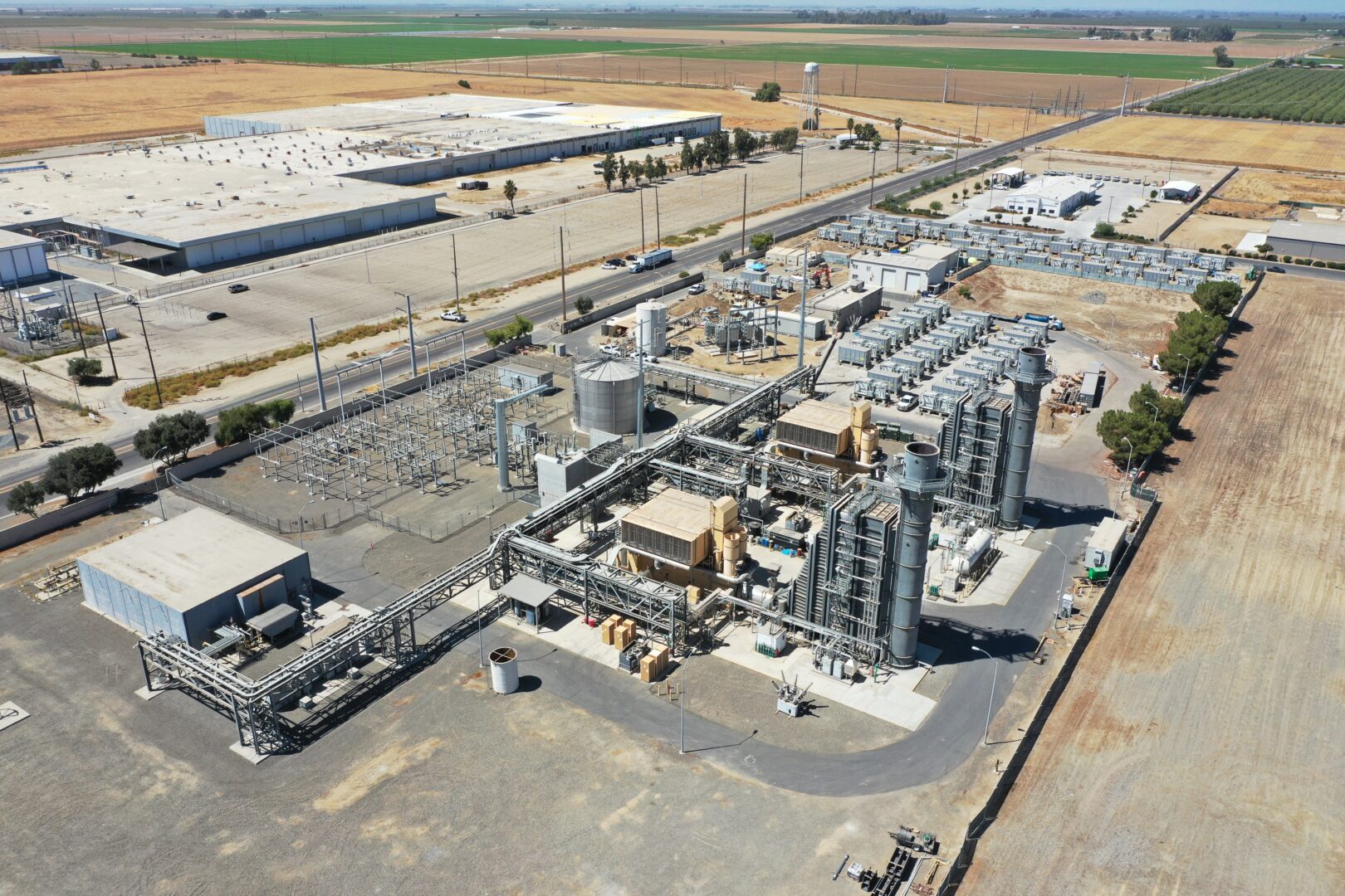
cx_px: 672
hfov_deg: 65.5
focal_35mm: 28
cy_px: 448
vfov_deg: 46.4
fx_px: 1046
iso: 100
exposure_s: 1/500
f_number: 5.6
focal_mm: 10.26
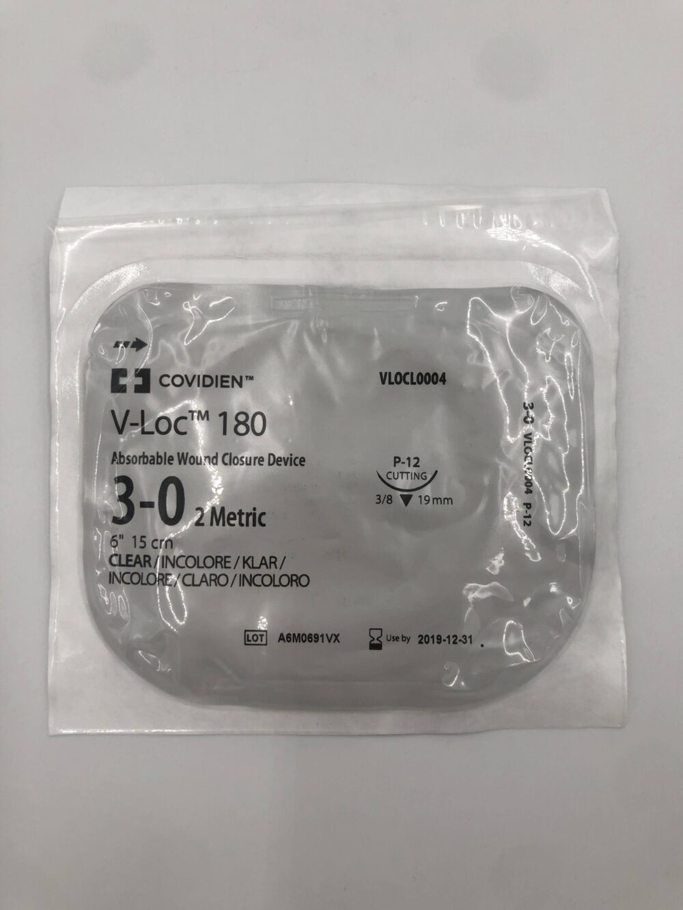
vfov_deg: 63.4
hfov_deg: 49.8
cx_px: 342
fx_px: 736
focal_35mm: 28
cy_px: 455
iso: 25
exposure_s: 1/120
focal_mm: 3.99
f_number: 1.8
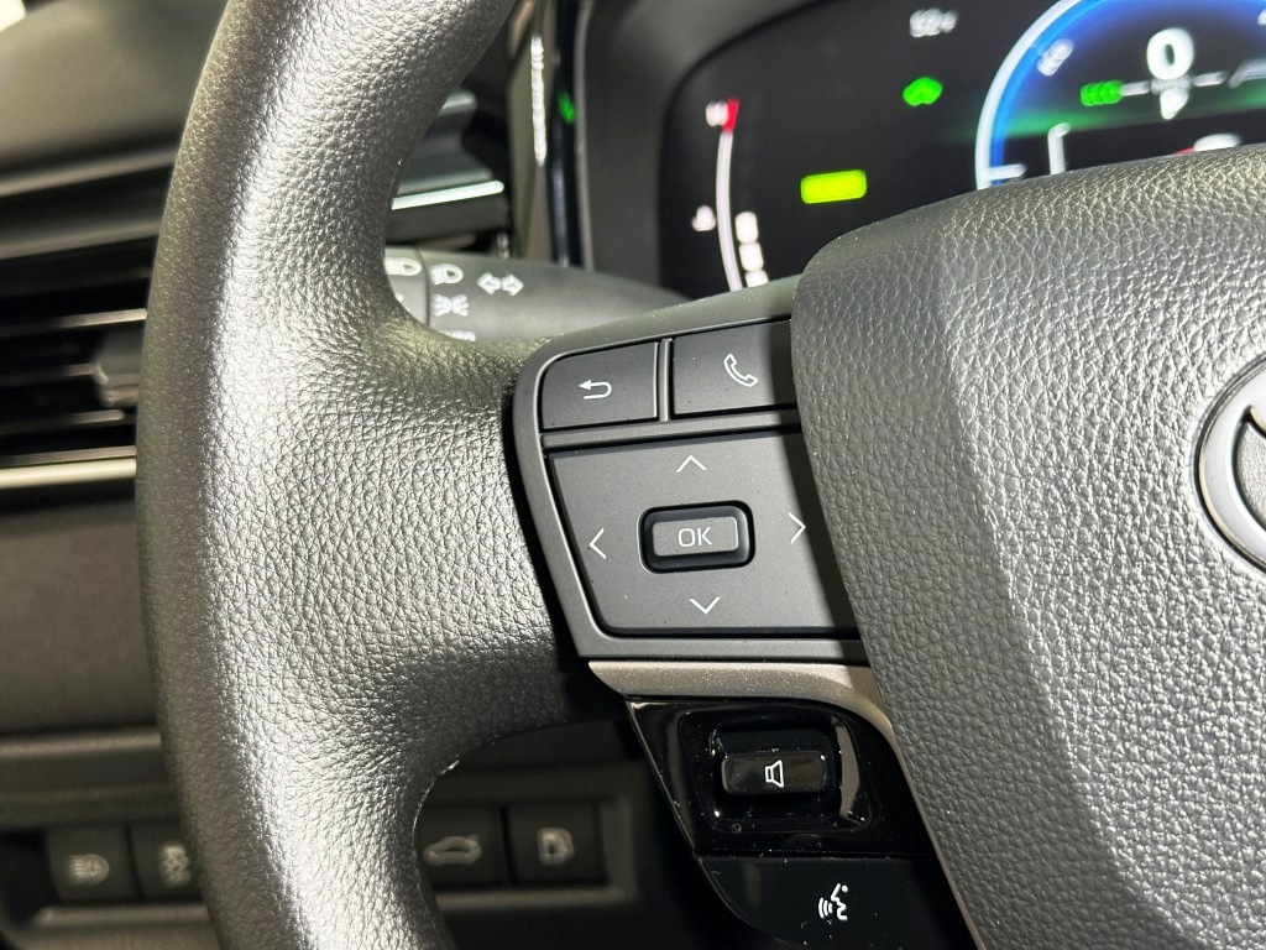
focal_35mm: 48
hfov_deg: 39.7
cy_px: 475
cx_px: 633
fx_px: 1755
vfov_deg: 30.3
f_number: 1.78
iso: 400
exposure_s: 1/30
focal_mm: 6.86
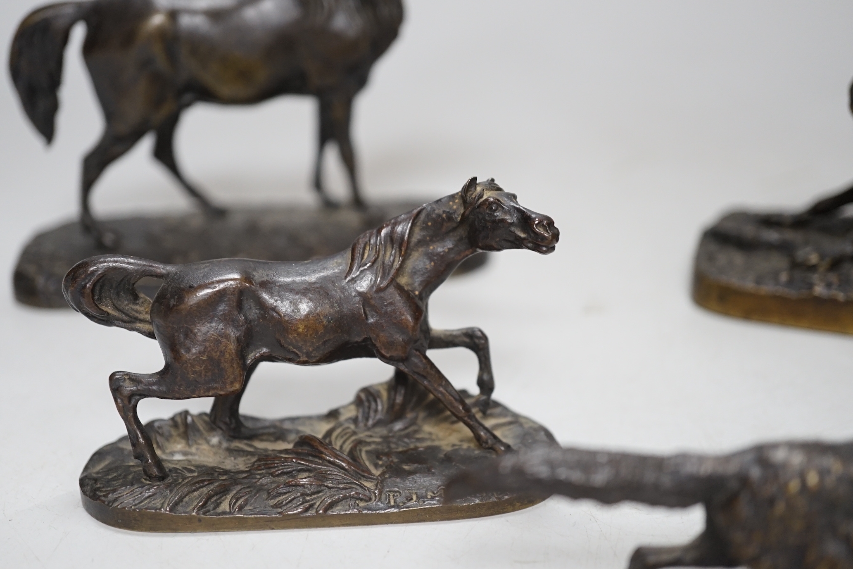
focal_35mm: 49
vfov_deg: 27.5
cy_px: 301
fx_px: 1161
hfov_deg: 40.3
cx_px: 413
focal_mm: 30
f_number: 3.5
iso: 800
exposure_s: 1/60
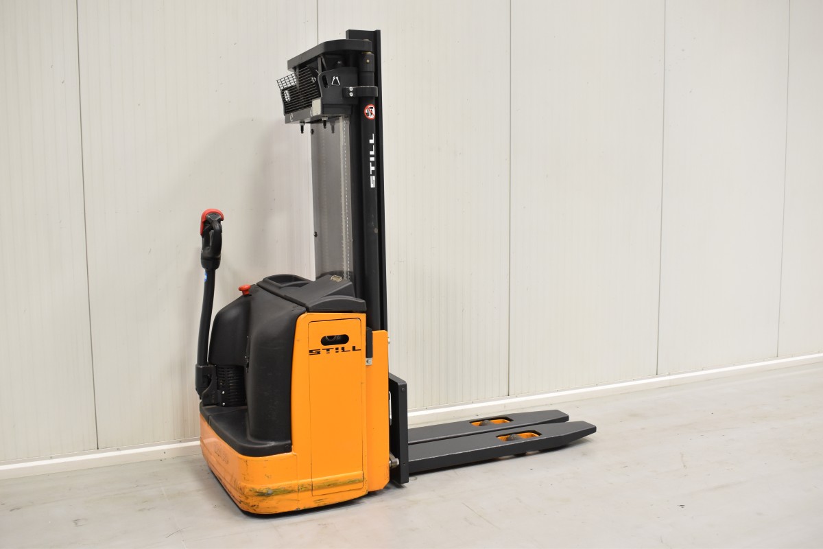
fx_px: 789
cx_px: 412
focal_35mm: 34
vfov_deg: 38.4
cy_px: 274
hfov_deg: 55.1
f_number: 5.6
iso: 1250
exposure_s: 1/30
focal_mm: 23
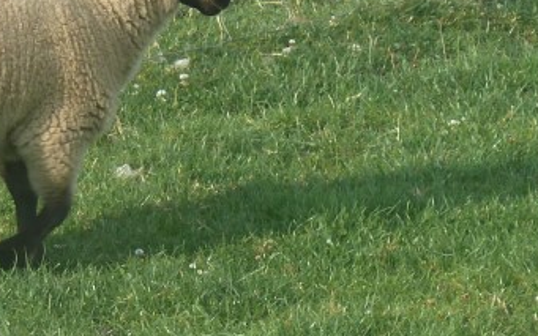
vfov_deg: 2.0
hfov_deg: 3.1
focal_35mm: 668
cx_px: 229
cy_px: 371
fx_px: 9793
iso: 80
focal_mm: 34.4
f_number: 4.6
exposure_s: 1/125
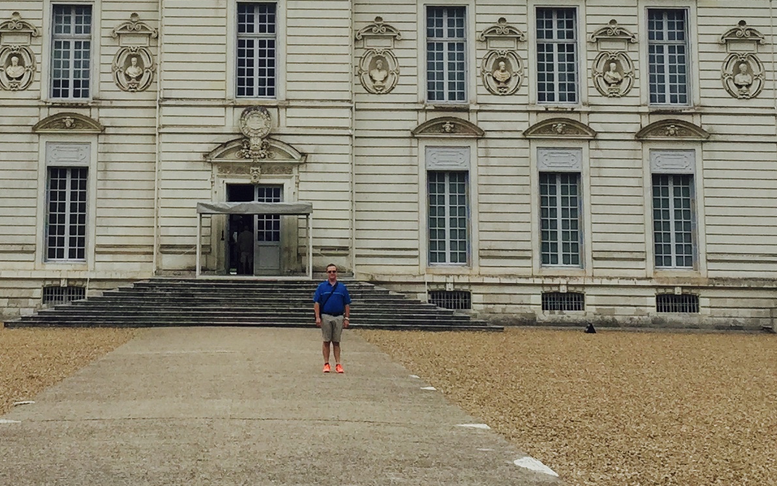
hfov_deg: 24.5
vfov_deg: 15.1
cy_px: -68
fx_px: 1779
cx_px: 256
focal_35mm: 84
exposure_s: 1/942
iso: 32
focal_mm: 4.15
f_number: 2.2
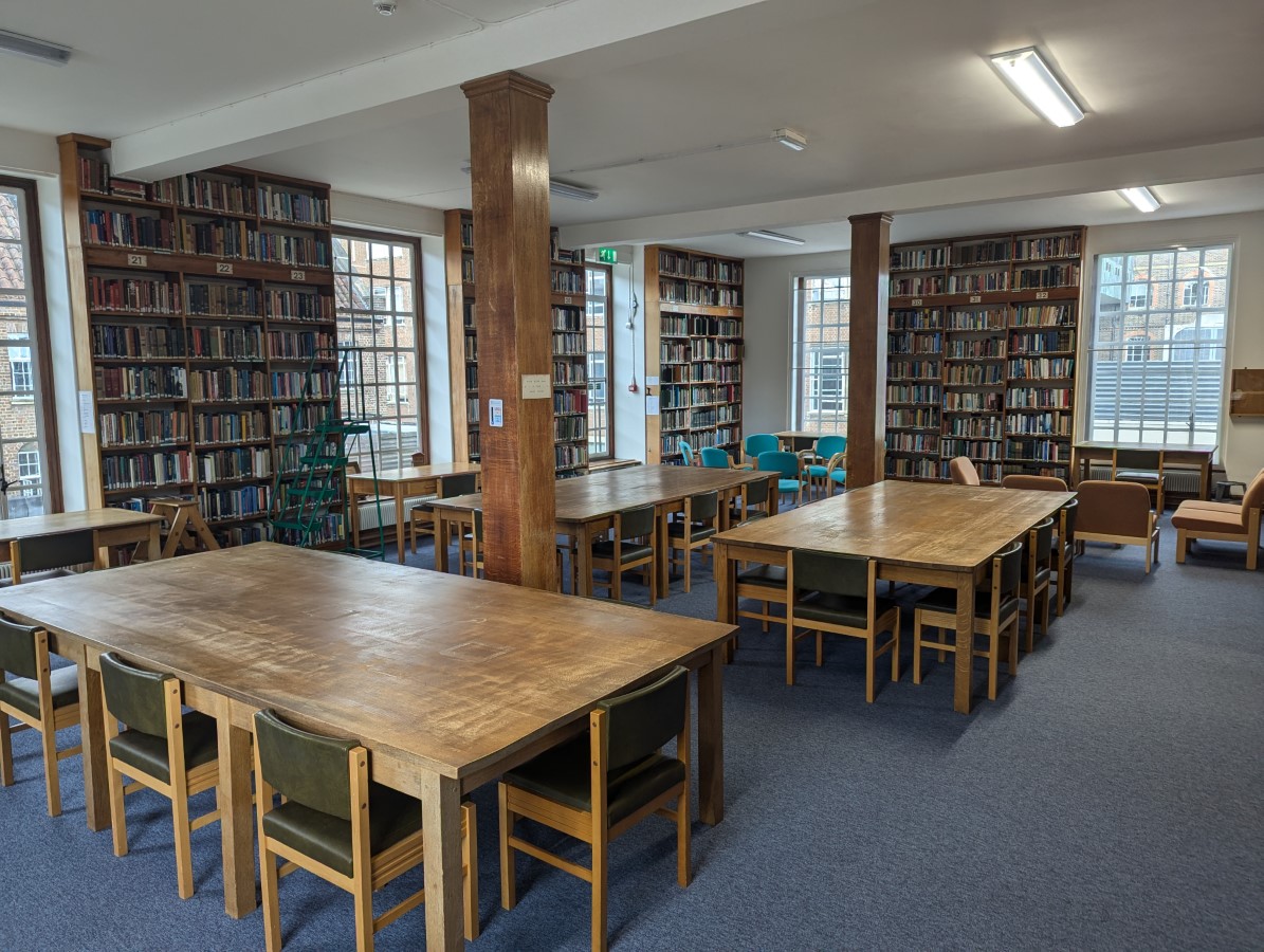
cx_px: 632
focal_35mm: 24
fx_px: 878
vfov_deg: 56.9
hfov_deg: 71.5
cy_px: 476
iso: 75
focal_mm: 6.81
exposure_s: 1/100
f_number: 1.85
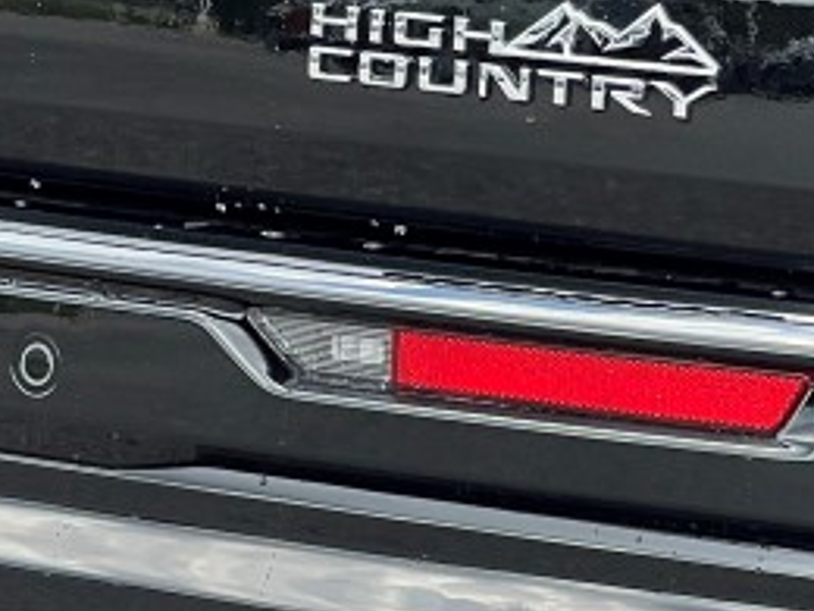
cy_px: -56
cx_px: 225
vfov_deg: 4.9
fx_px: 7125
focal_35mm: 303
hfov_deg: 6.5
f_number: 2.8
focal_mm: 9
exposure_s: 1/106
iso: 32
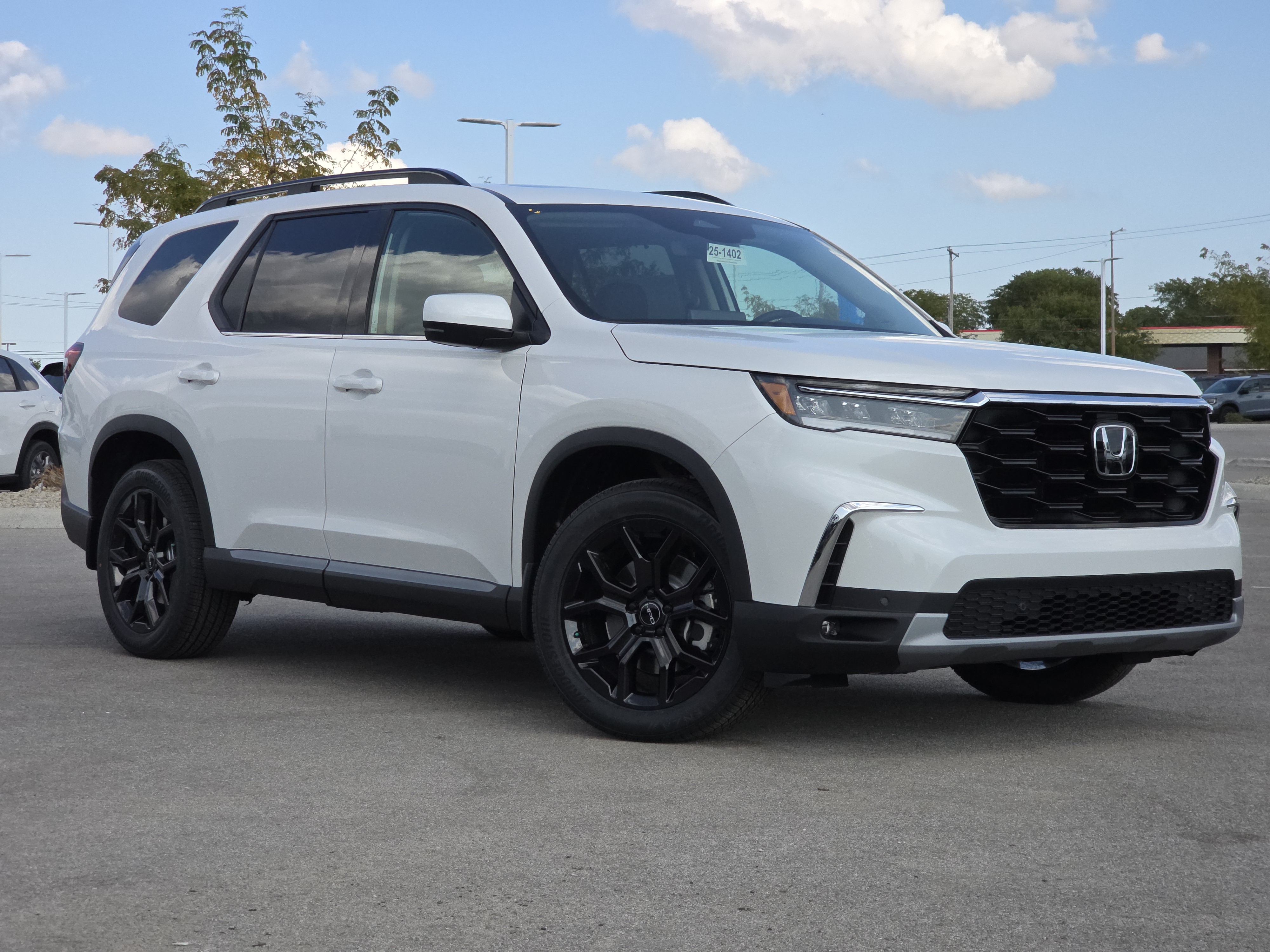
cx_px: 635
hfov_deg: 28.2
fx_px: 2531
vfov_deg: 21.3
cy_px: 476
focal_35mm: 69
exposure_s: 1/1829
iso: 50
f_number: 2.4
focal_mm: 7.9
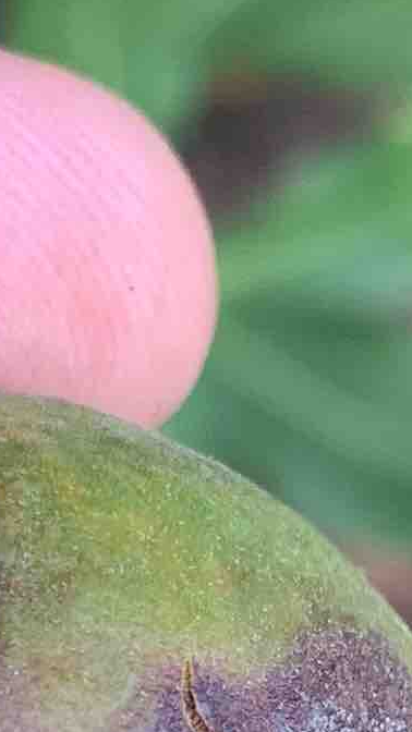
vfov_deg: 12.4
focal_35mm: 170
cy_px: 814
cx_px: 171
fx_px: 3302
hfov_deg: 7.1
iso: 32
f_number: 1.8
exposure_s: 1/121
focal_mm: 4.25
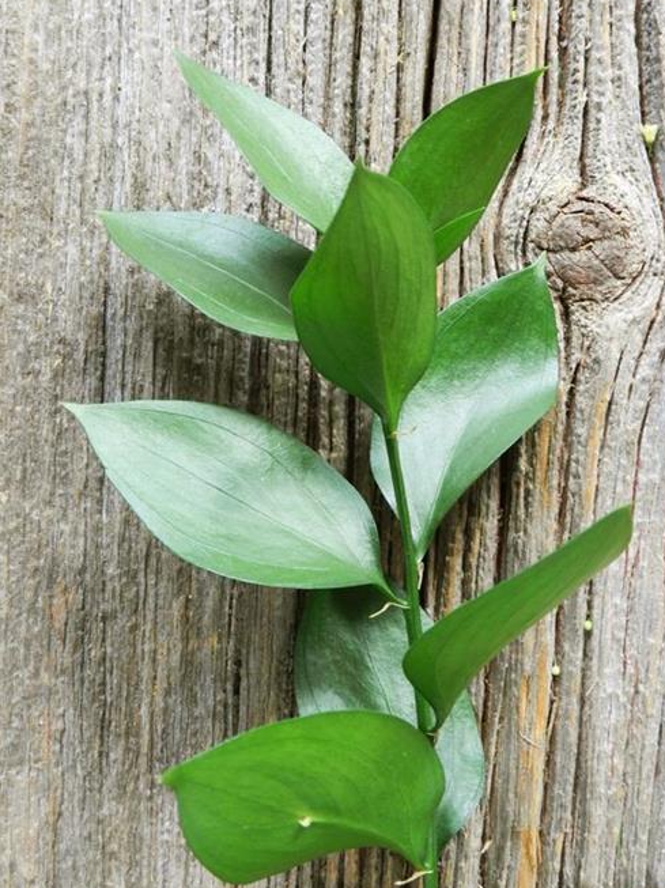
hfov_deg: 30.8
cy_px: 443
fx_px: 1205
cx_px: 339
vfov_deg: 40.5
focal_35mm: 47
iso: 400
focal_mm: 8.1
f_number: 4.2
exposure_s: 1/40
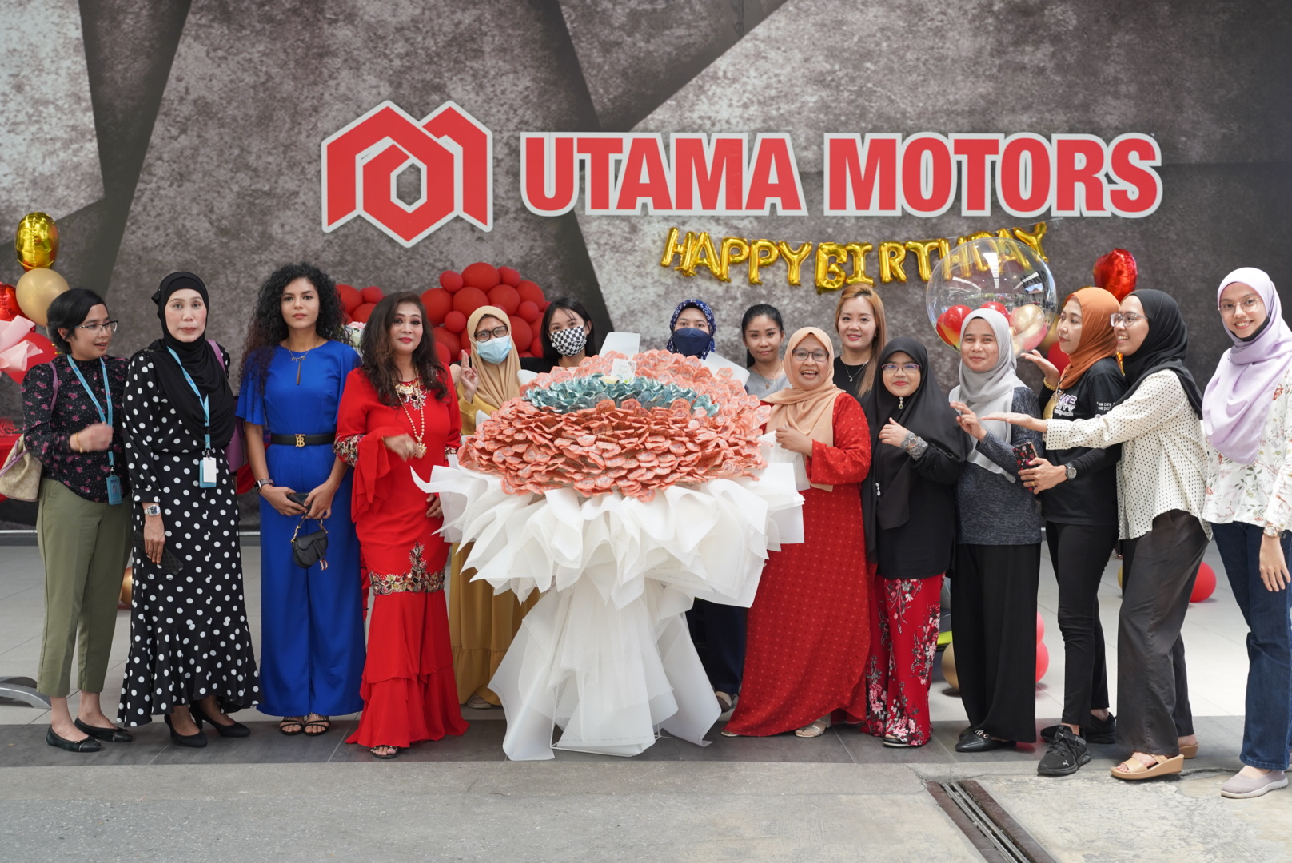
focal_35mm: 44
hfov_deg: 44.5
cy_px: 432
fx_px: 1580
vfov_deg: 30.6
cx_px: 646
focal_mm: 44
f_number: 4
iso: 400
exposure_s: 1/160
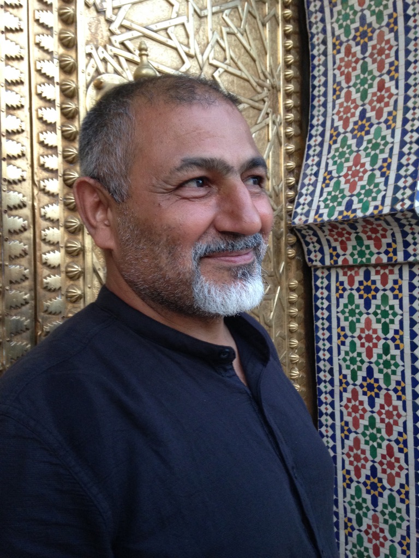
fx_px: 533
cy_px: 279
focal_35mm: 33
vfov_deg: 55.4
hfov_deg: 42.9
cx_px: 210
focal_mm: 4.12
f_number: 2.4
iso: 160
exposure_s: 1/20
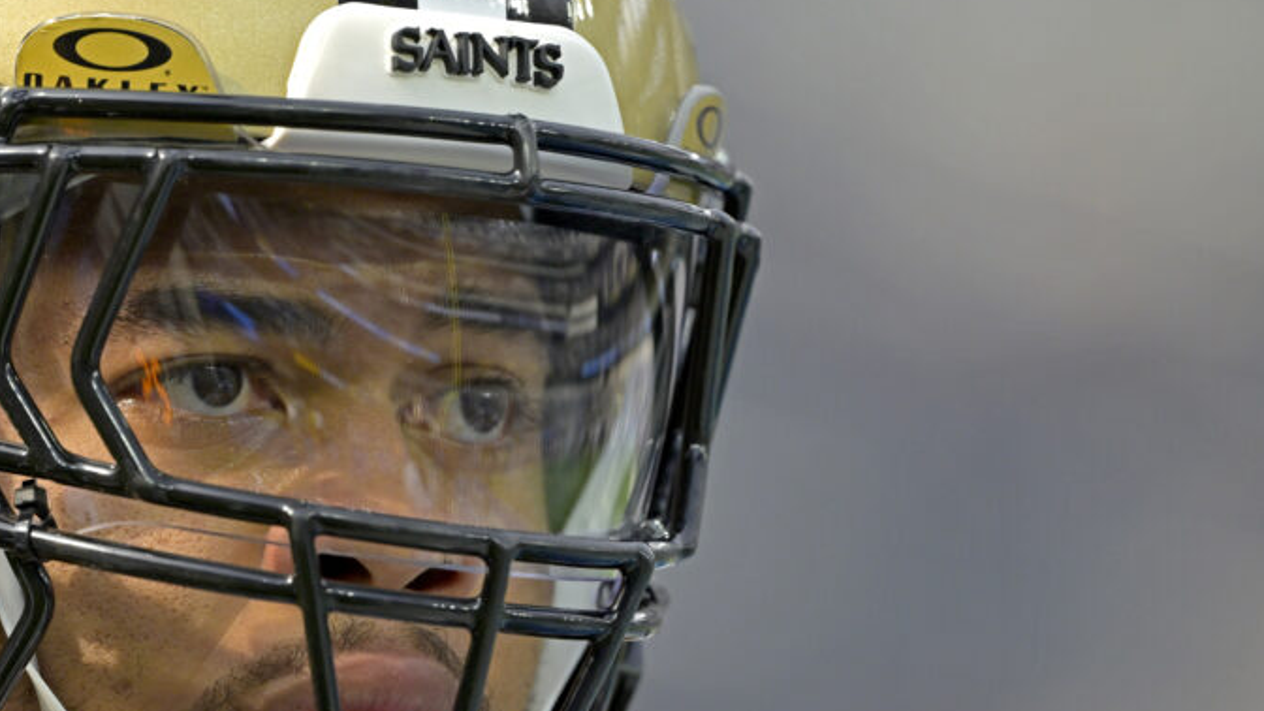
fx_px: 21417
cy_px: 524
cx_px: 444
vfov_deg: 1.9
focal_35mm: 639
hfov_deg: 3.4
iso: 1000
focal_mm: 400
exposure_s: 1/4000
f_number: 4
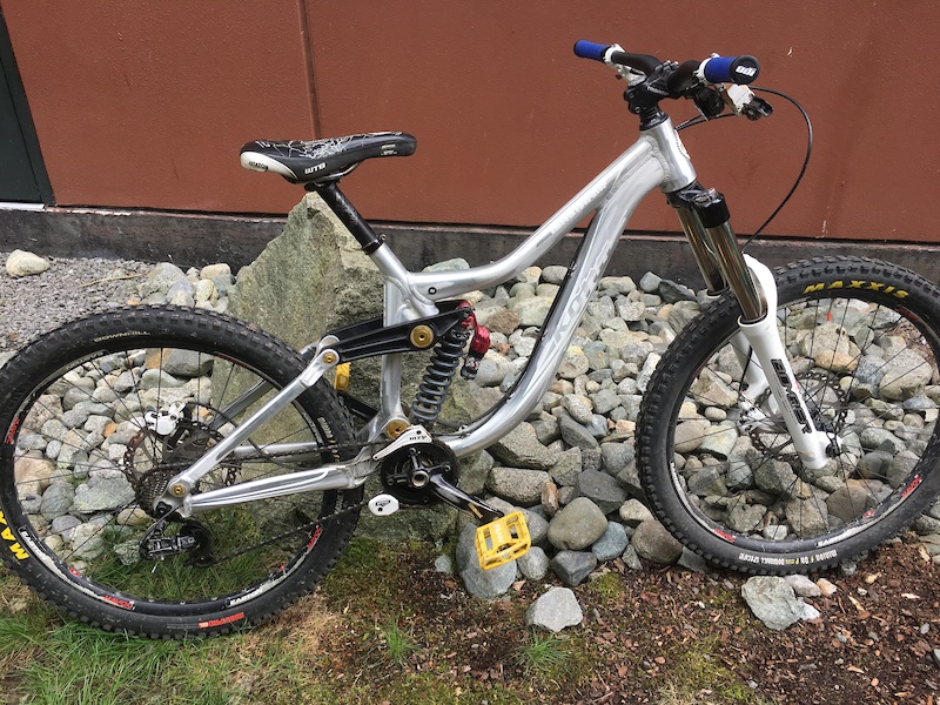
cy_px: 352
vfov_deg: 48.2
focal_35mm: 29
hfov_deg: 61.7
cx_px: 470
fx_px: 787
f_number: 2.2
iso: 25
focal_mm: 4.15
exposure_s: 1/195
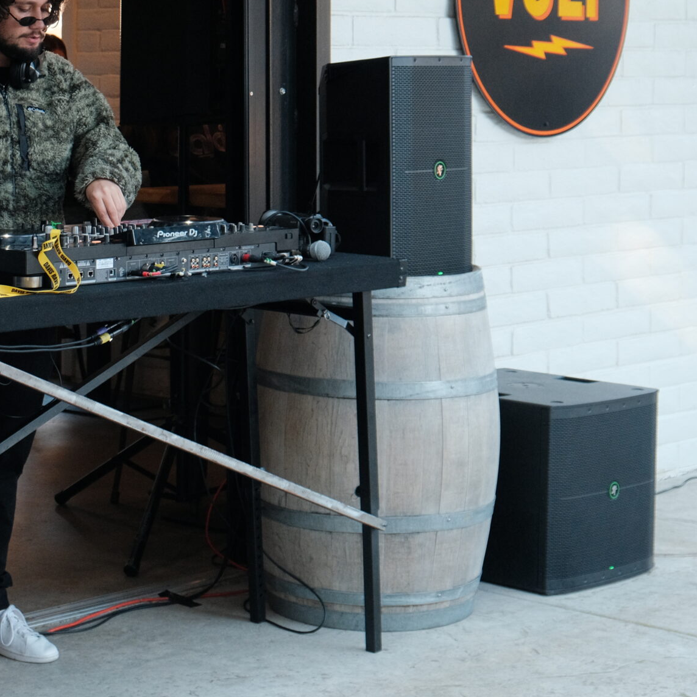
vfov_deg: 17.8
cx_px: 152
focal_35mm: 97
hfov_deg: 17.8
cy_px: 184
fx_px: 2210
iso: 1250
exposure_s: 1/250
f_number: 4.5
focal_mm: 34.3
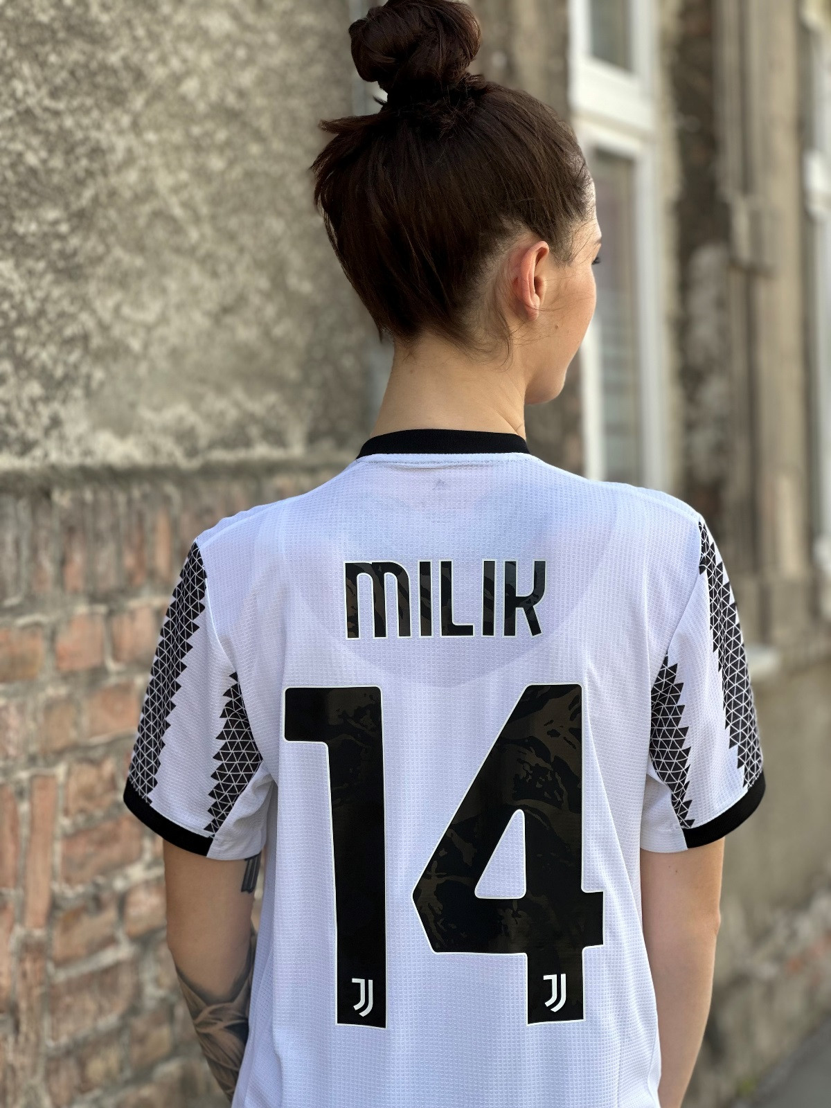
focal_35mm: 77
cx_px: 416
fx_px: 2465
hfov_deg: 19.1
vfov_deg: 25.3
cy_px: 554
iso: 25
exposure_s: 1/121
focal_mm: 9
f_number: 2.8
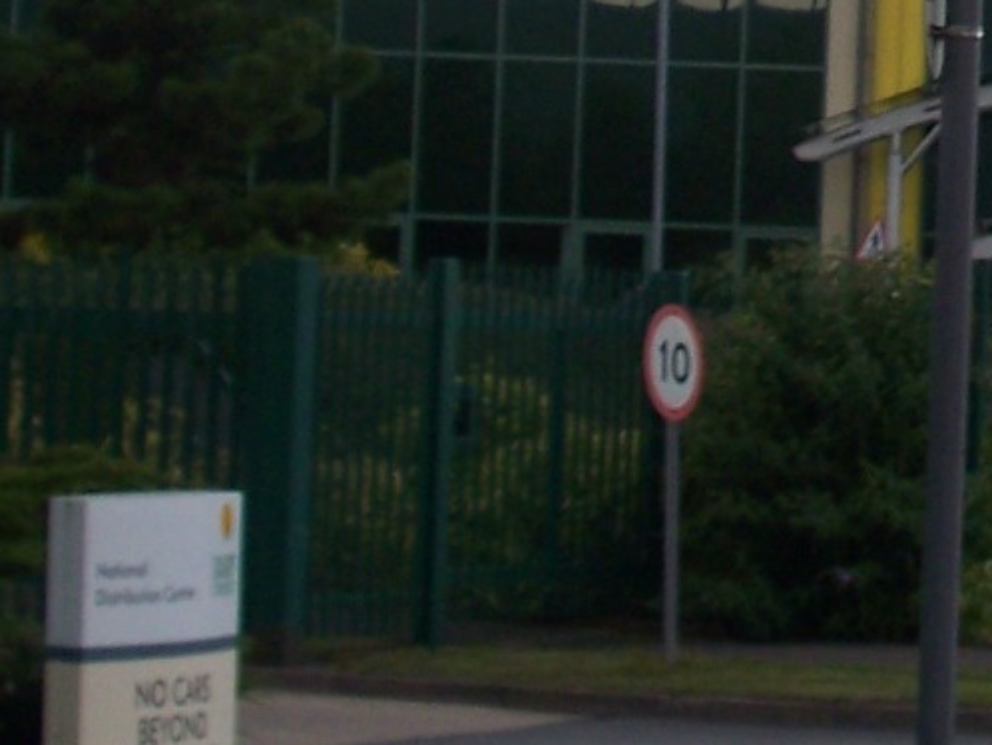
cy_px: -448
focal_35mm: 249
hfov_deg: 7.8
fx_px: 7139
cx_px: 1512
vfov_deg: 5.9
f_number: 2.9
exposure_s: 1/100
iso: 64
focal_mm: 9.86
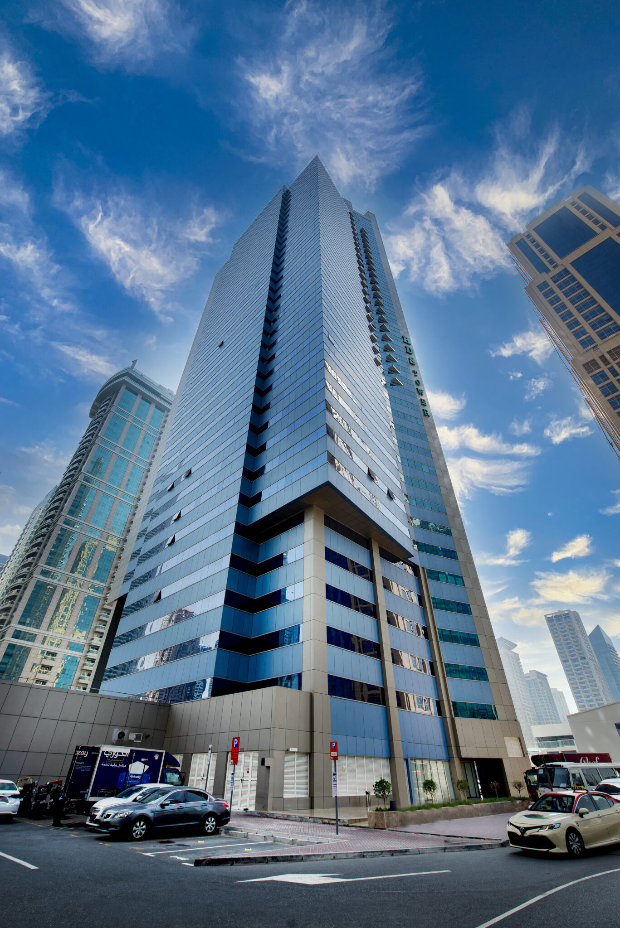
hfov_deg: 81.3
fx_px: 361
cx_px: 310
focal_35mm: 14
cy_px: 464
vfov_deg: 104.2
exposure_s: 1/100
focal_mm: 14
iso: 100
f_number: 8
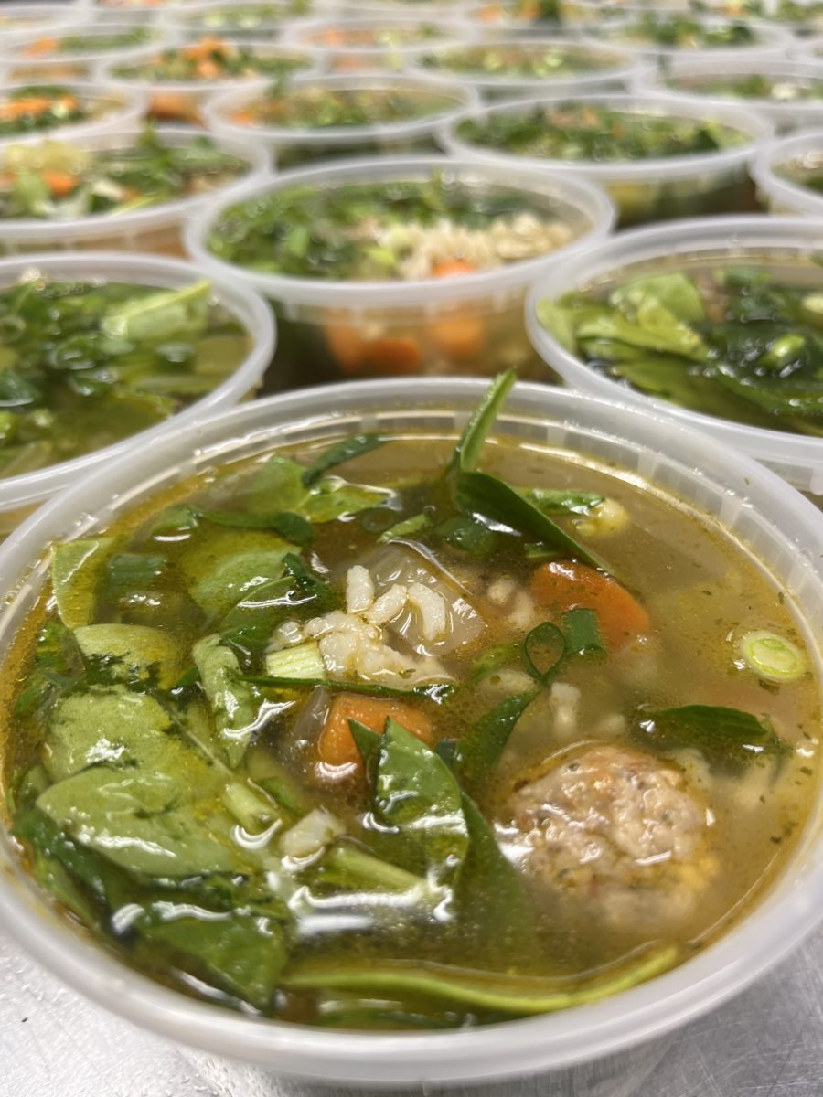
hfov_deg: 53.1
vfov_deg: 67.3
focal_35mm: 26
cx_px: 412
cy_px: 548
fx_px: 824
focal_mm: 5.1
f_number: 1.6
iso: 64
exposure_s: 1/60
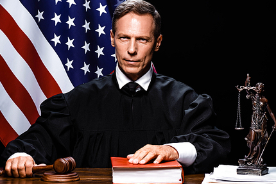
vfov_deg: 11.2
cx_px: 140
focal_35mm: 122
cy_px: 94
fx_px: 936
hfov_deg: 16.8
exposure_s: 1/200
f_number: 9
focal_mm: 105
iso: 100
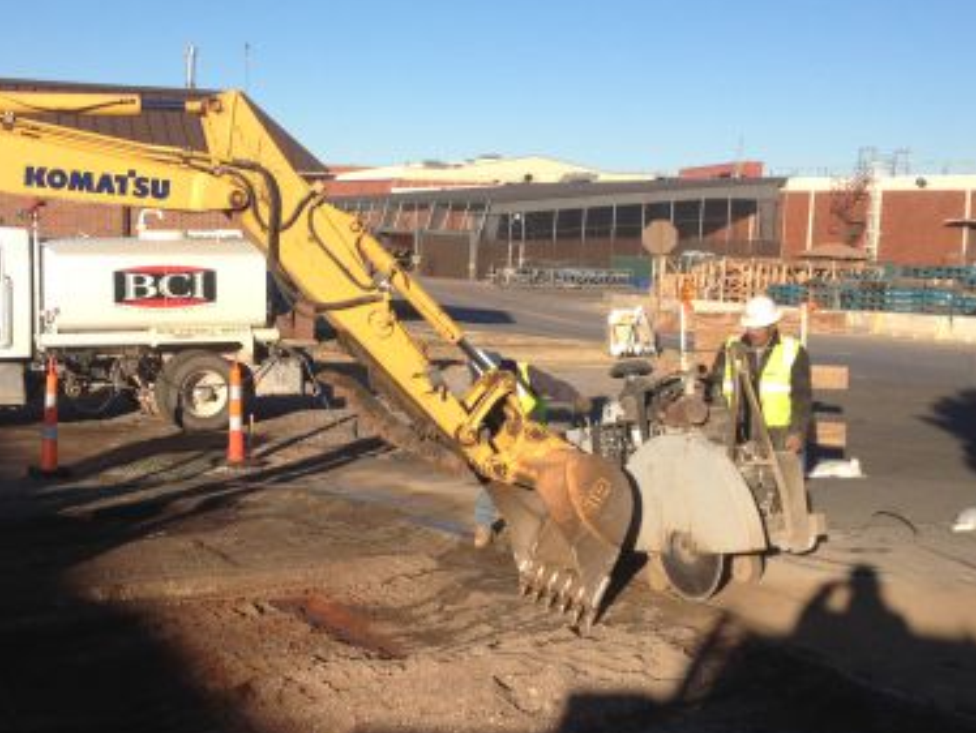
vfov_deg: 25.3
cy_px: 377
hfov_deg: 32.6
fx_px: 1636
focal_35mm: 58
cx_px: 240
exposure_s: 1/1493
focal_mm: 4.28
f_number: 2.4
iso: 50
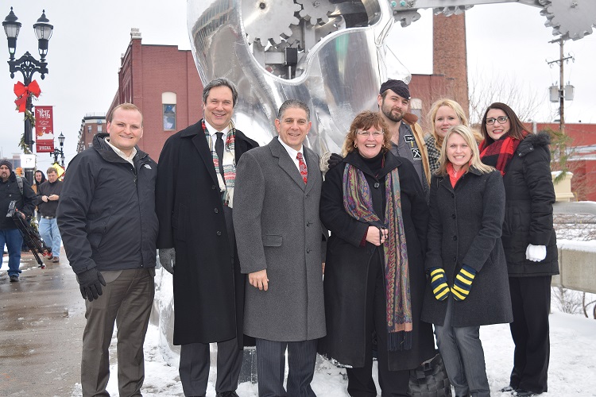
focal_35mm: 42
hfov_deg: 46.4
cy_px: 198
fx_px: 695
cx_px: 298
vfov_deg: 31.9
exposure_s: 1/125
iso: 180
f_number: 5.6
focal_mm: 28
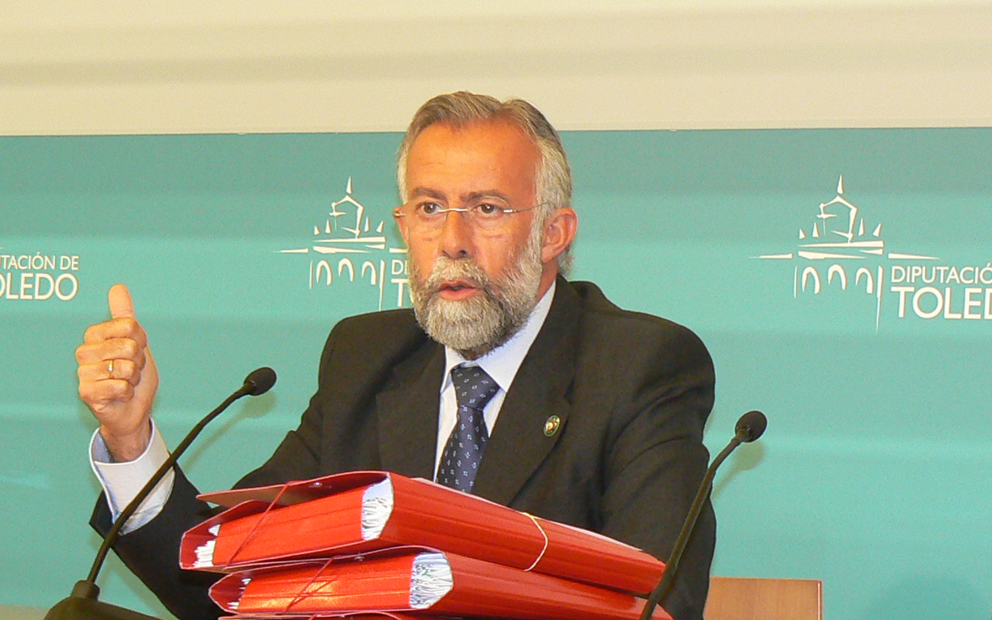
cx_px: 461
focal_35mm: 133
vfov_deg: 9.8
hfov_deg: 15.7
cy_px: 466
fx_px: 3595
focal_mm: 11.4
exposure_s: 1/30
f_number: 3.2
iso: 160
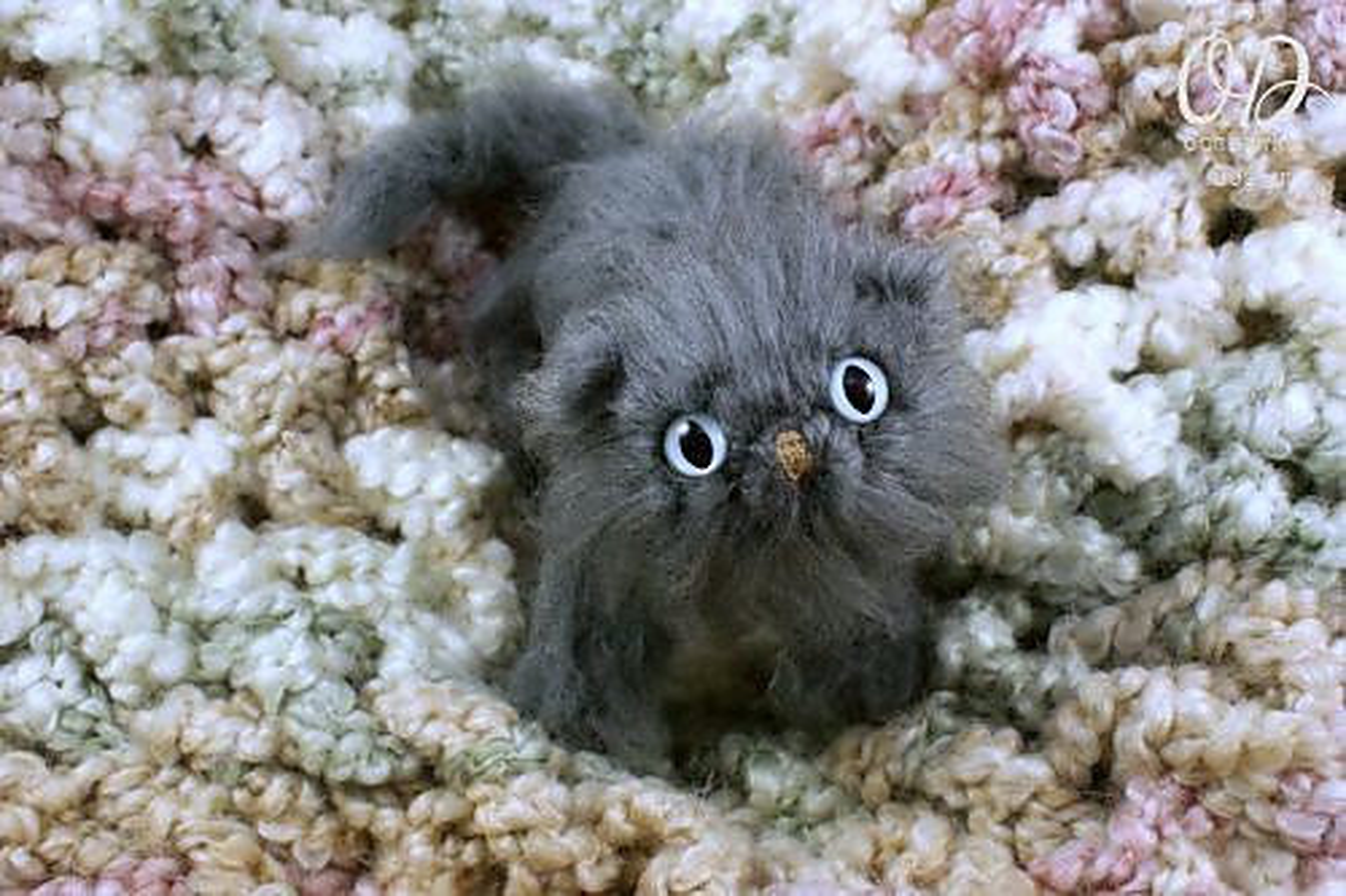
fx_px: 1570
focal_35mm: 42
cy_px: 448
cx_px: 673
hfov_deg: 46.4
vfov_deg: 31.9
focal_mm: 28
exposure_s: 1/160
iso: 1600
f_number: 9
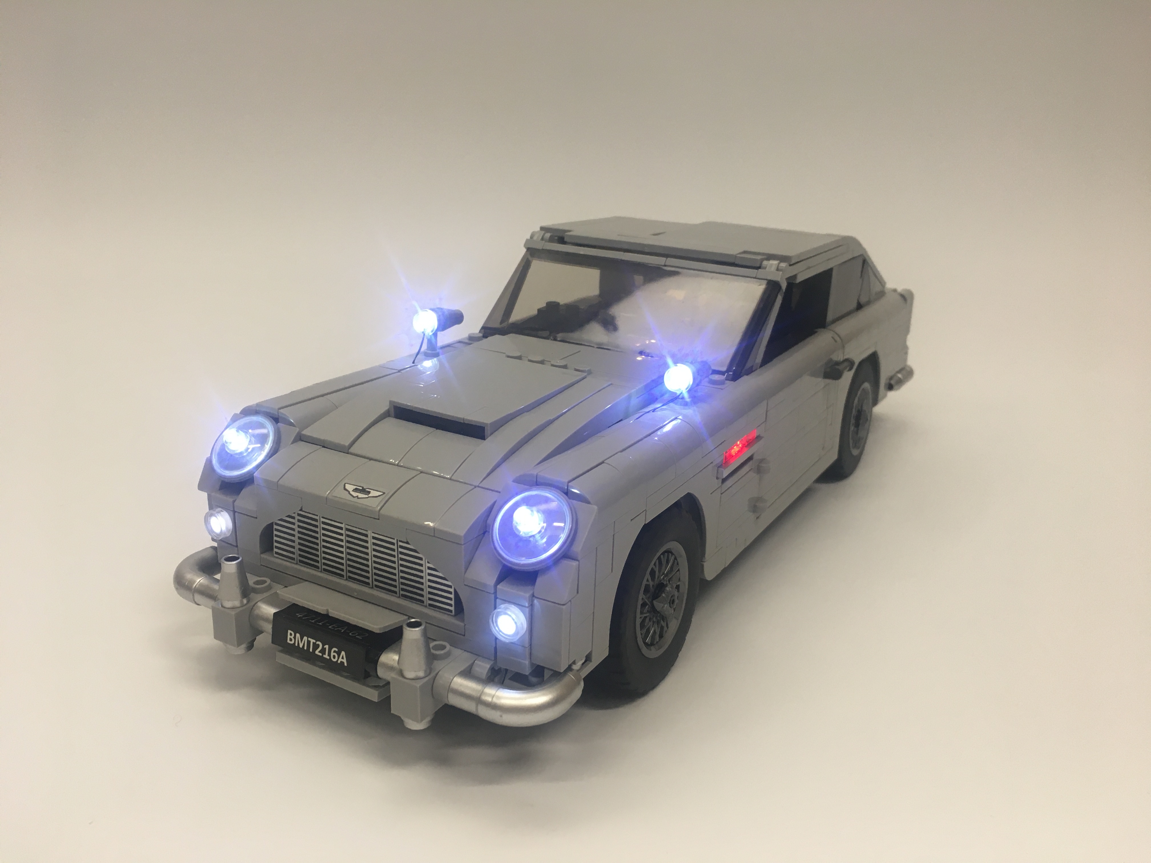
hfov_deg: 61.7
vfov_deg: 48.2
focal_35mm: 29
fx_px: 964
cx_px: 576
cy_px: 432
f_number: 2.2
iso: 80
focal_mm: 4.15
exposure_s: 1/33
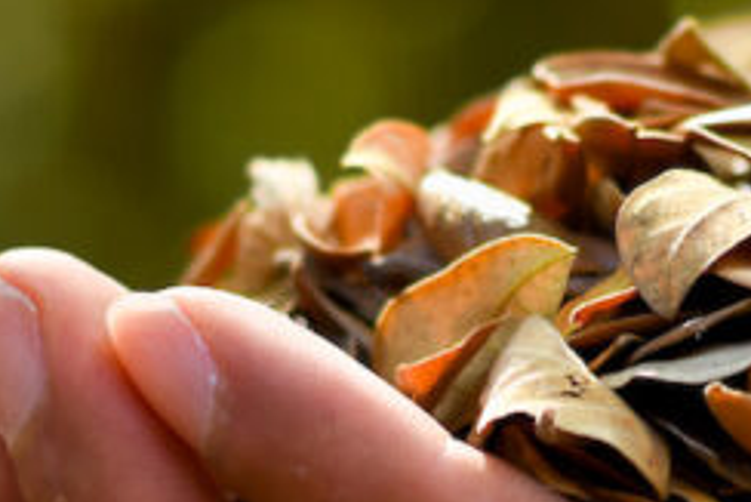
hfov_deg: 7.0
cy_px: 557
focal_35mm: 295
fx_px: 6157
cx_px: 560
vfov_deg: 4.7
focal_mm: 50
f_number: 2.8
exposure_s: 1/200
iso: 100
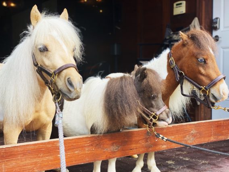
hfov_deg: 36.8
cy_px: 86
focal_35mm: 52
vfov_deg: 28.0
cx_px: 114
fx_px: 344
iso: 20
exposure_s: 1/165
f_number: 2
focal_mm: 6
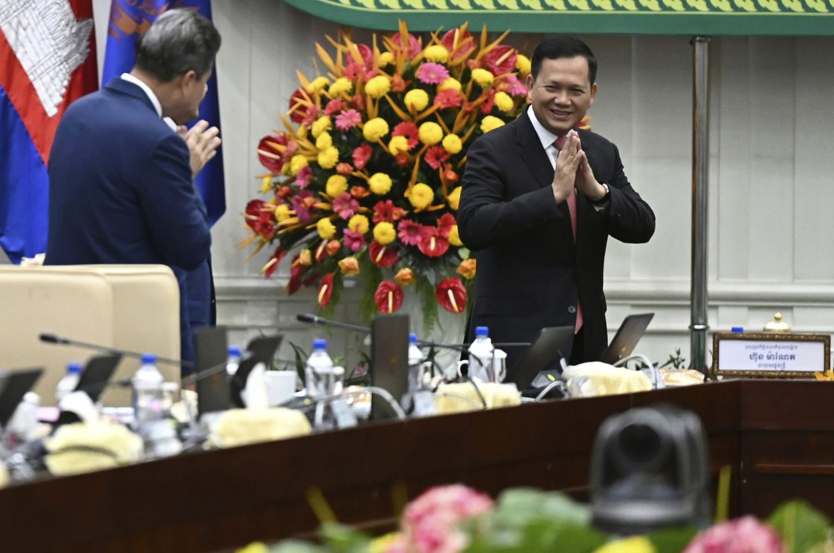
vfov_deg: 6.8
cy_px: 276
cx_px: 417
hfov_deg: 10.3
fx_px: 4627
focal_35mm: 200
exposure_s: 1/800
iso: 4000
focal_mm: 200
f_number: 2.8
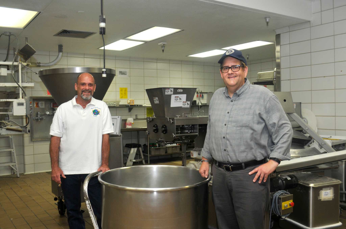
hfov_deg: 53.2
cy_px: 114
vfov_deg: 36.8
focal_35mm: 36
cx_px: 173
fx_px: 346
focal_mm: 24
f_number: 6.3
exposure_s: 1/30
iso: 250
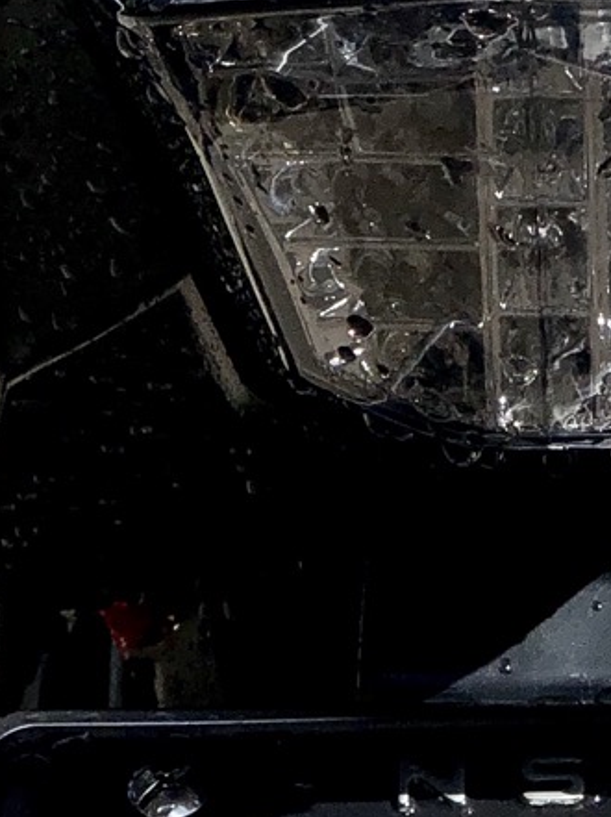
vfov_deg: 7.4
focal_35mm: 265
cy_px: -328
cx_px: 541
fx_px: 6246
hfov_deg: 5.6
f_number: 2.8
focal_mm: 6.6
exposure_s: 1/1116
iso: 20
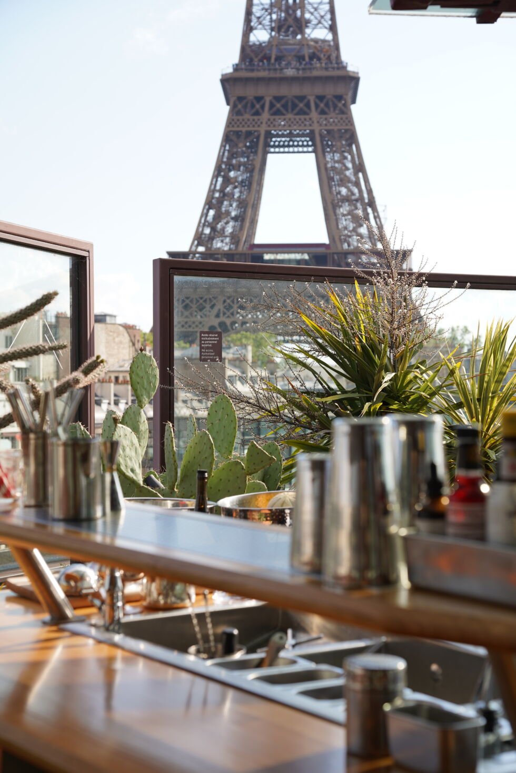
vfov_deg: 32.2
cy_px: 386
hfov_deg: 21.8
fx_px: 1339
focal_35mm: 62
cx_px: 258
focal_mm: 62.3
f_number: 5.6
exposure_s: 1/250
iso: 100
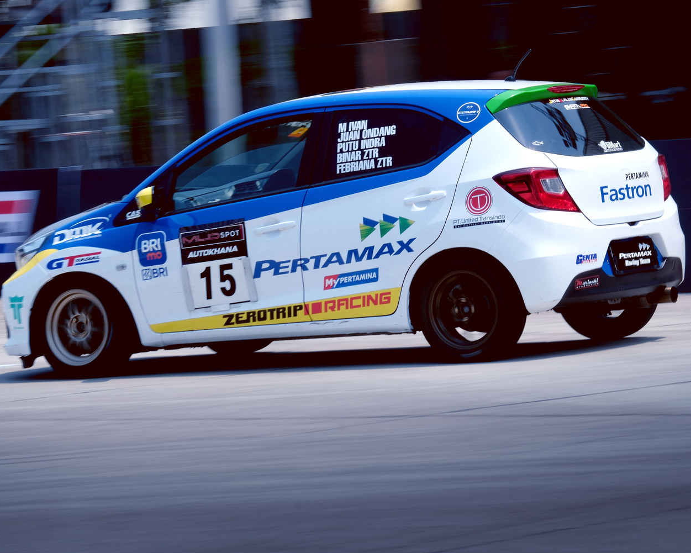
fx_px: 4643
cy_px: 269
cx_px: 312
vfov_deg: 6.8
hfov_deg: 8.5
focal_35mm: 227
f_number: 18
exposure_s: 1/70
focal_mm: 129.2
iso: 200
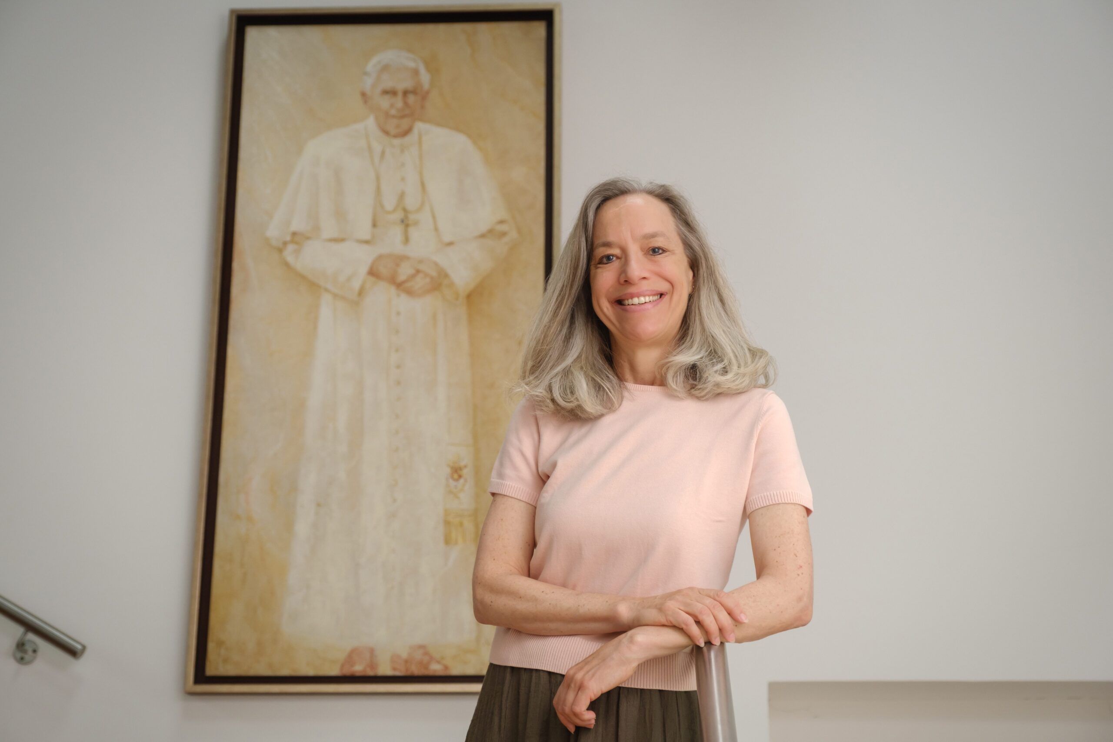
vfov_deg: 24.6
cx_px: 556
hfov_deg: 36.2
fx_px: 1700
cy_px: 371
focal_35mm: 55
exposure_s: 1/160
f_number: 3.2
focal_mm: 36.5
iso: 400
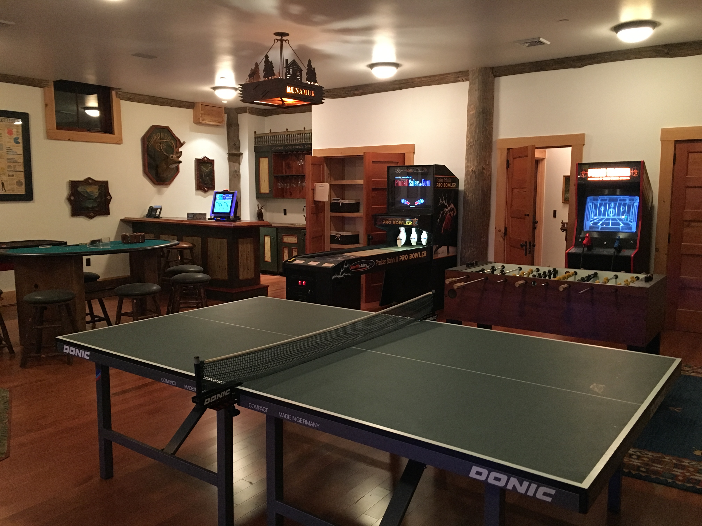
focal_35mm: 29
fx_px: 588
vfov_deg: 48.2
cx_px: 351
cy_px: 263
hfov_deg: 61.7
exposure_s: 1/15
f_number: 2.2
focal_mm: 4.15
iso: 200
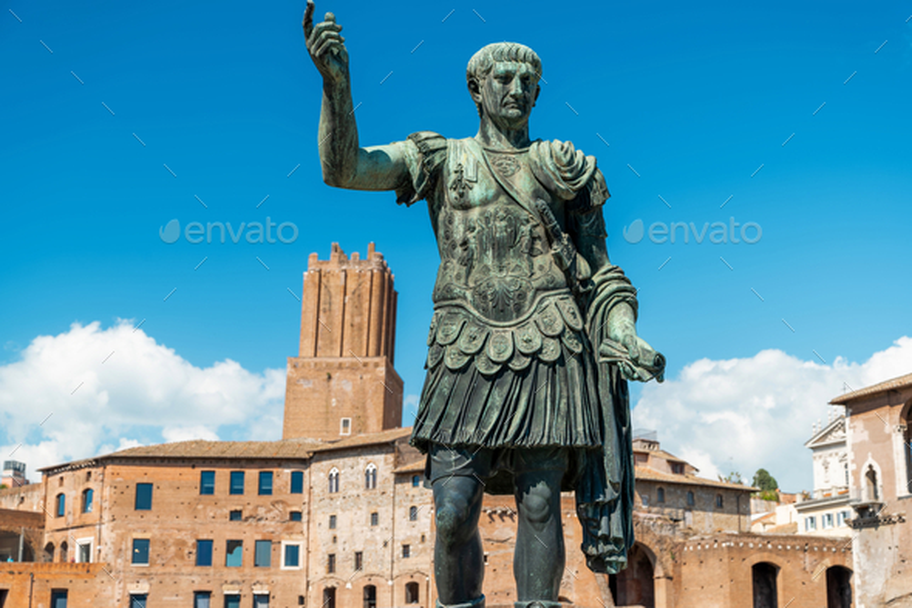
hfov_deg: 34.5
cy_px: 304
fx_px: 1469
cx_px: 456
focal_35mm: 58
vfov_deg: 23.4
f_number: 5.6
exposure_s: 1/125
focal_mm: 58
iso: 100
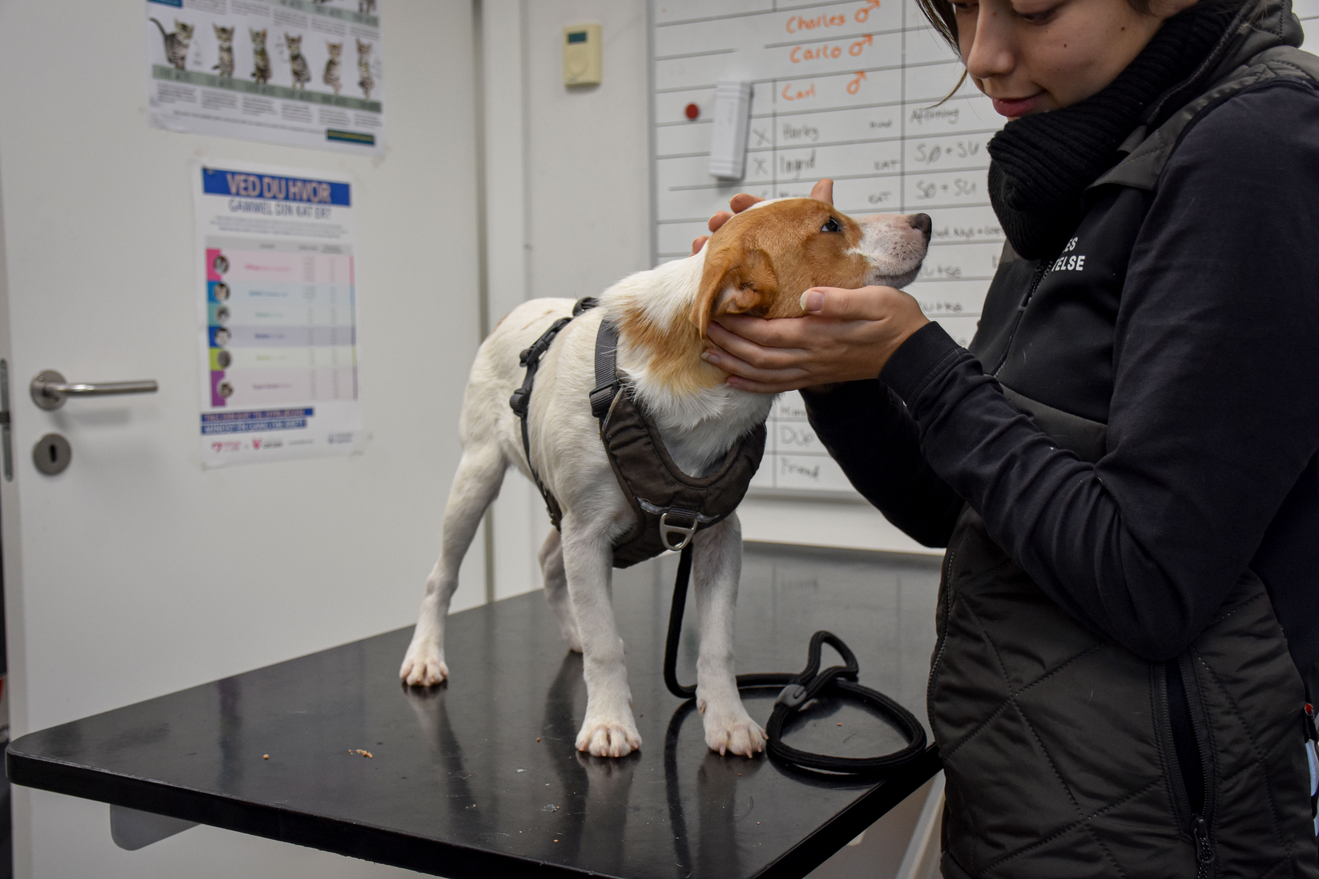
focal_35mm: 40
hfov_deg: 47.9
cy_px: 440
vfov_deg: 33.0
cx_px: 660
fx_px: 1484
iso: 800
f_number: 5
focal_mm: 27
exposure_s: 1/100
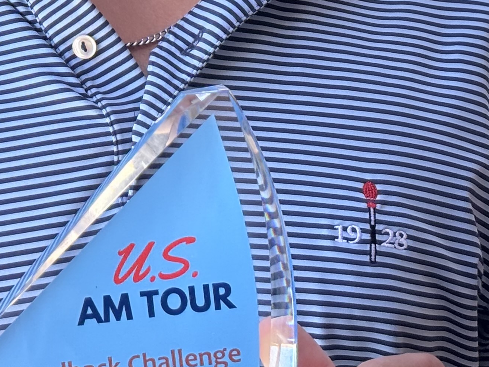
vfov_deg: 9.1
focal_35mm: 159
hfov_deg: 12.2
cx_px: -38
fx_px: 2246
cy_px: -175
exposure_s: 1/520
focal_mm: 5.96
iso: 32
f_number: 1.6
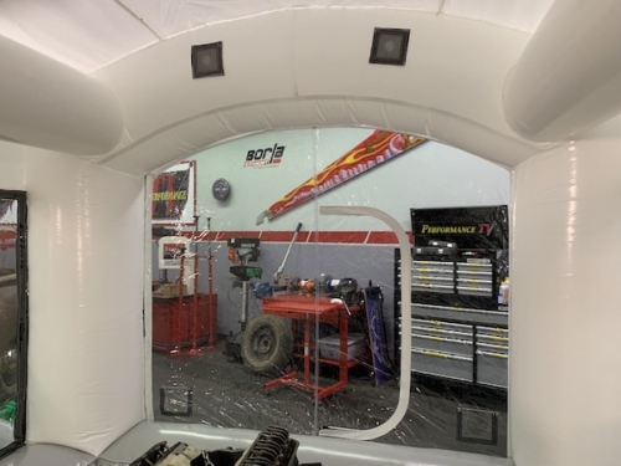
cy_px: 233
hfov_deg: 67.3
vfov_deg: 53.1
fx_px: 466
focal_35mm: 26
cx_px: 310
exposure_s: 1/60
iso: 100
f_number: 1.8
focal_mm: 4.25
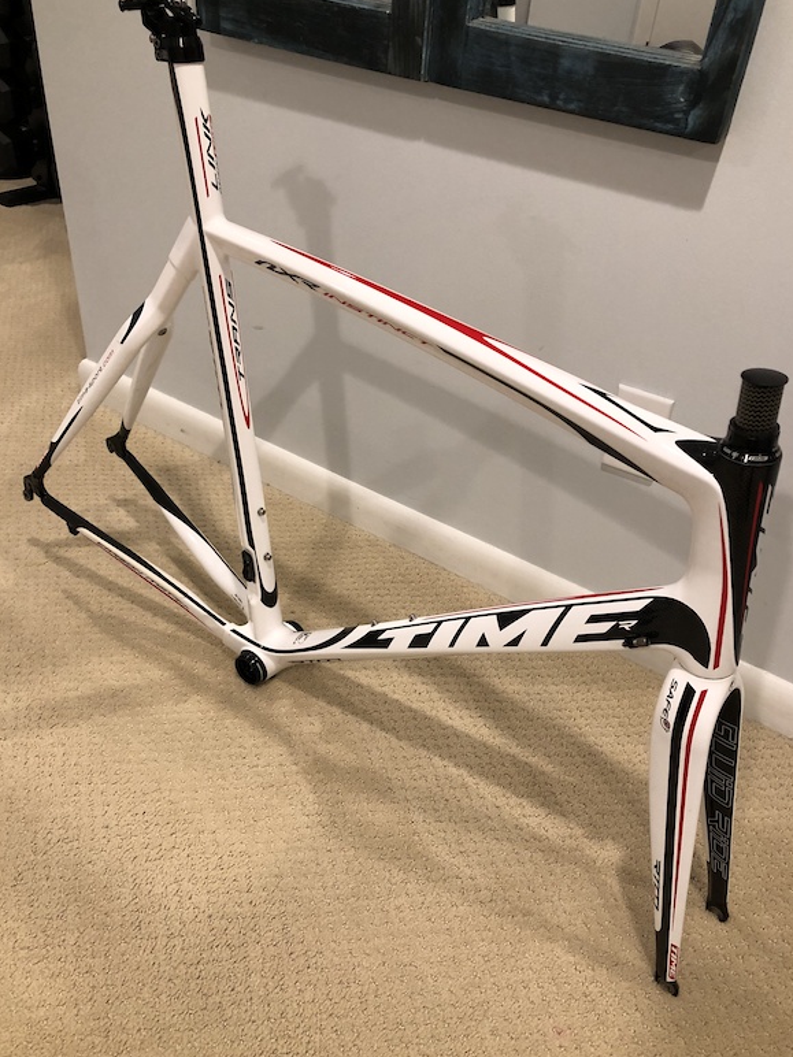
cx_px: 400
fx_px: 886
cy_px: 531
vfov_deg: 61.7
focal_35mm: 29
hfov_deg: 48.2
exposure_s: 1/15
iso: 50
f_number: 1.8
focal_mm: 4
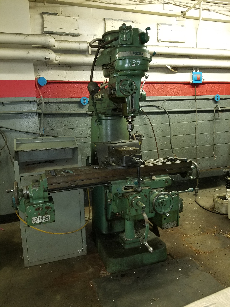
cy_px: 154
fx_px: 230
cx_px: 115
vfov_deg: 67.3
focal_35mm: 26
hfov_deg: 53.1
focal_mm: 4.3
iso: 125
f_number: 1.7
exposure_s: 1/13
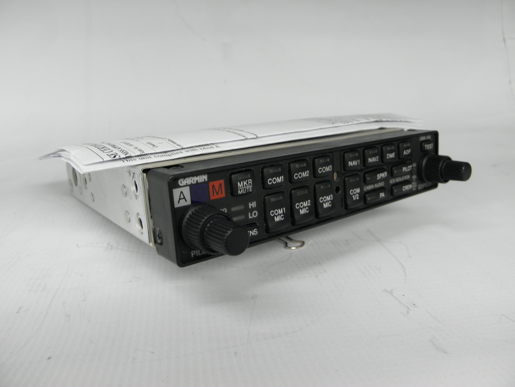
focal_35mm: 28
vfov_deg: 49.7
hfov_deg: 63.4
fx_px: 417
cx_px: 258
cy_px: 194
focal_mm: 5
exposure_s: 1/30
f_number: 3.5
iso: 125
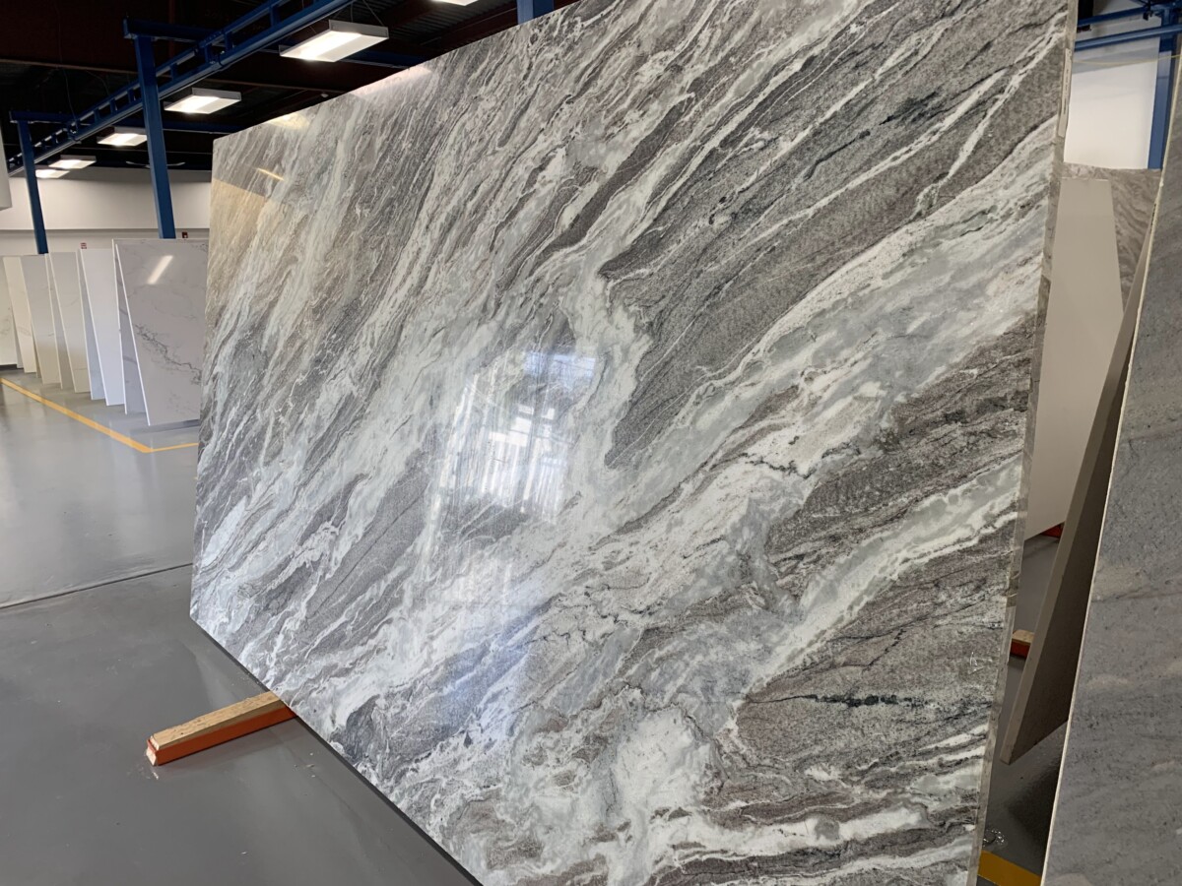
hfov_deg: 67.3
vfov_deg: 53.1
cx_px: 591
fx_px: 888
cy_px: 443
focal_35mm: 26
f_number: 1.8
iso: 64
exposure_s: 1/60
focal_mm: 4.25
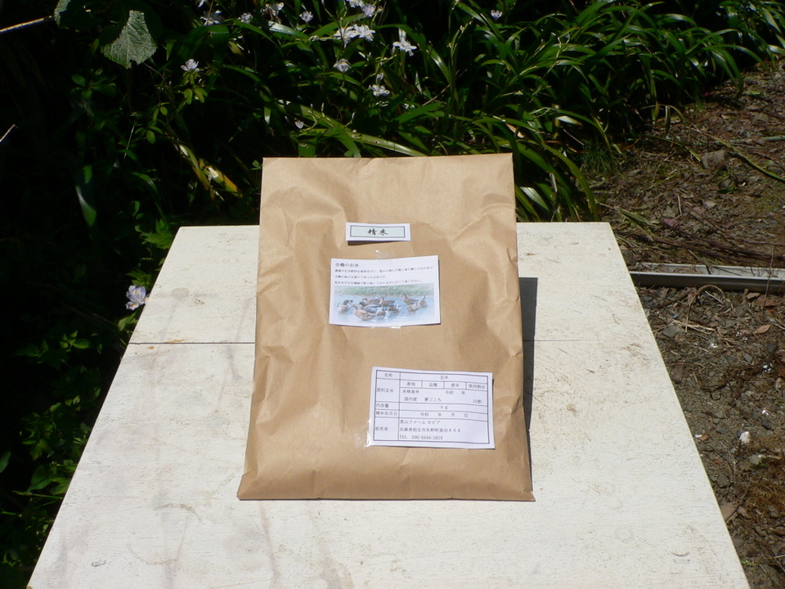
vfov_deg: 40.7
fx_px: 794
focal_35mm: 35
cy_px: 294
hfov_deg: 52.6
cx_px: 392
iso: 80
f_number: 5.6
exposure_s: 1/800
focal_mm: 4.6
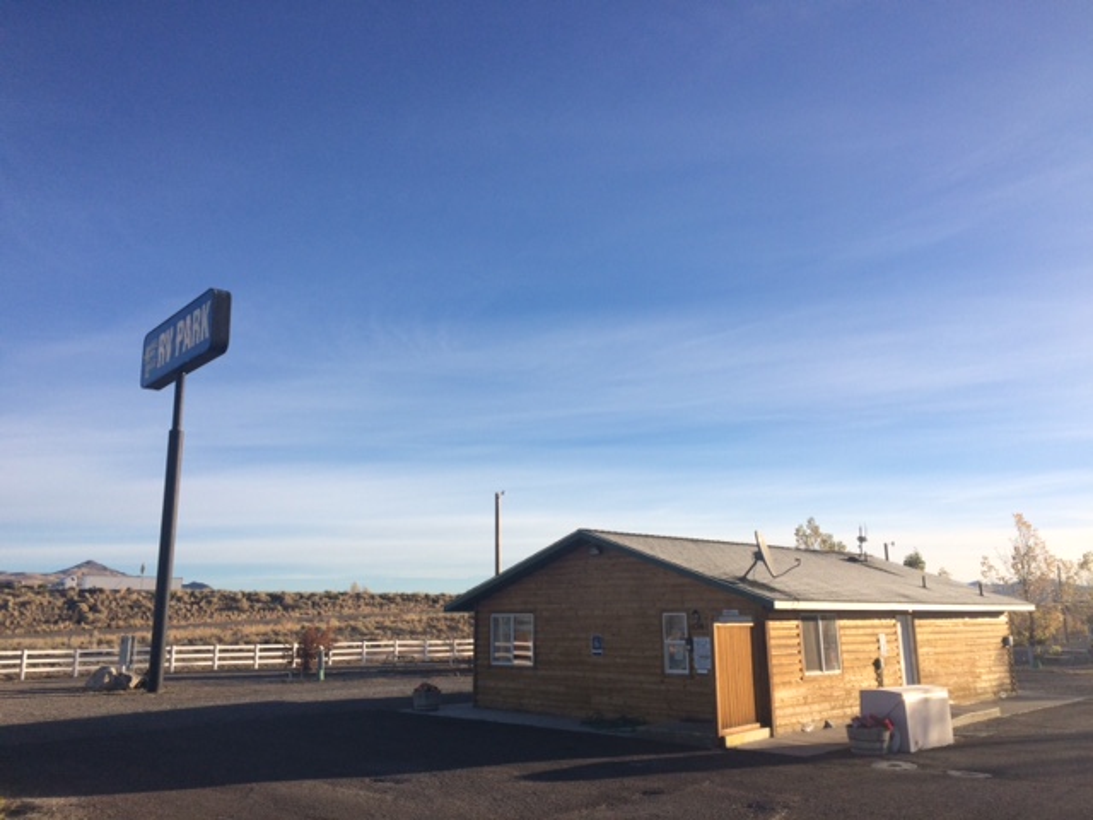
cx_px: 546
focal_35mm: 29
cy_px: 410
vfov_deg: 48.2
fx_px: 916
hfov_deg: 61.7
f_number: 2.2
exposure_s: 1/1786
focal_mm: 4.15
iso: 32
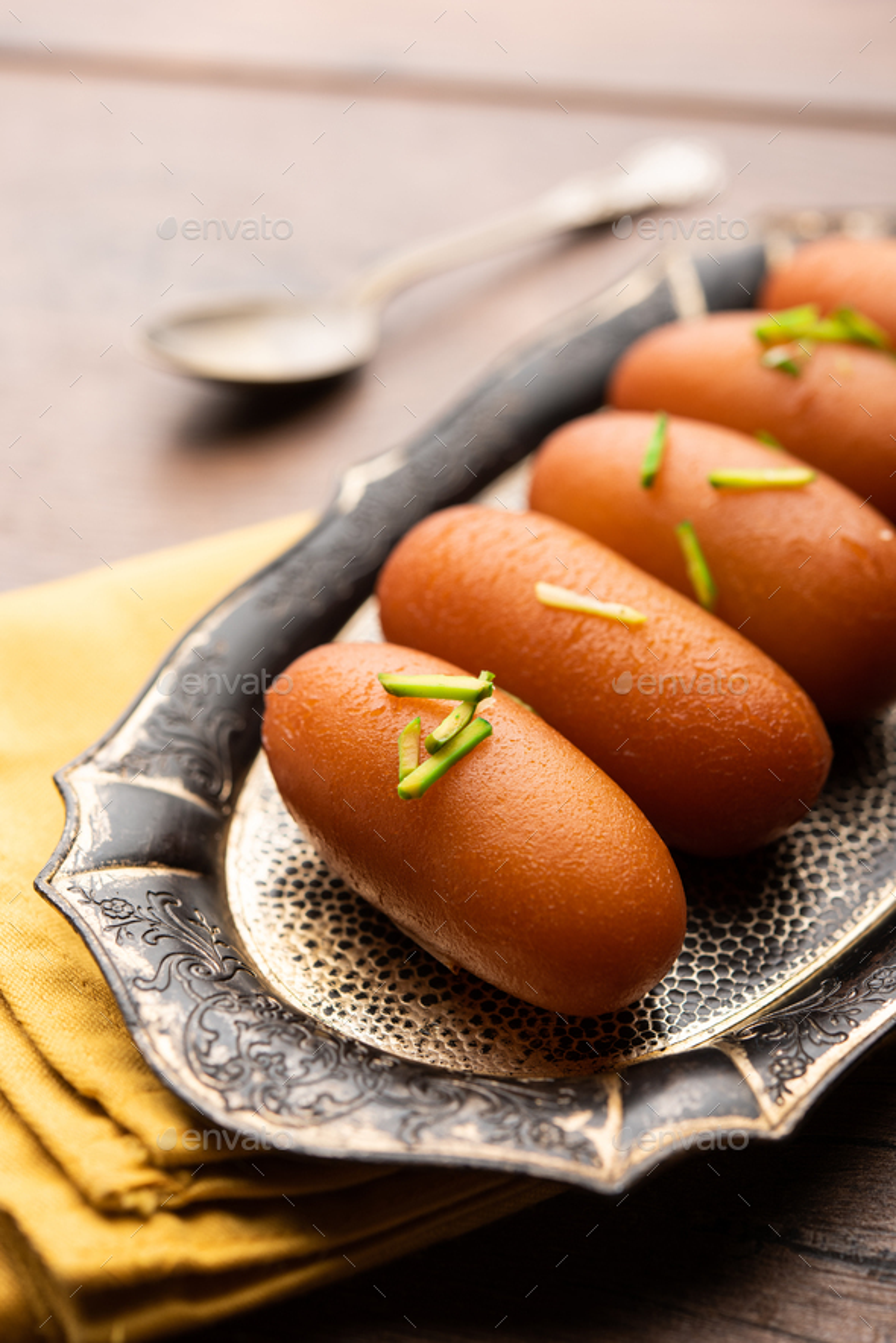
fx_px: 2238
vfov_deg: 33.4
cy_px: 672
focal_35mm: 60
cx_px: 448
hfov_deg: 22.6
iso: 125
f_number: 5.6
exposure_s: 1/125
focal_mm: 60
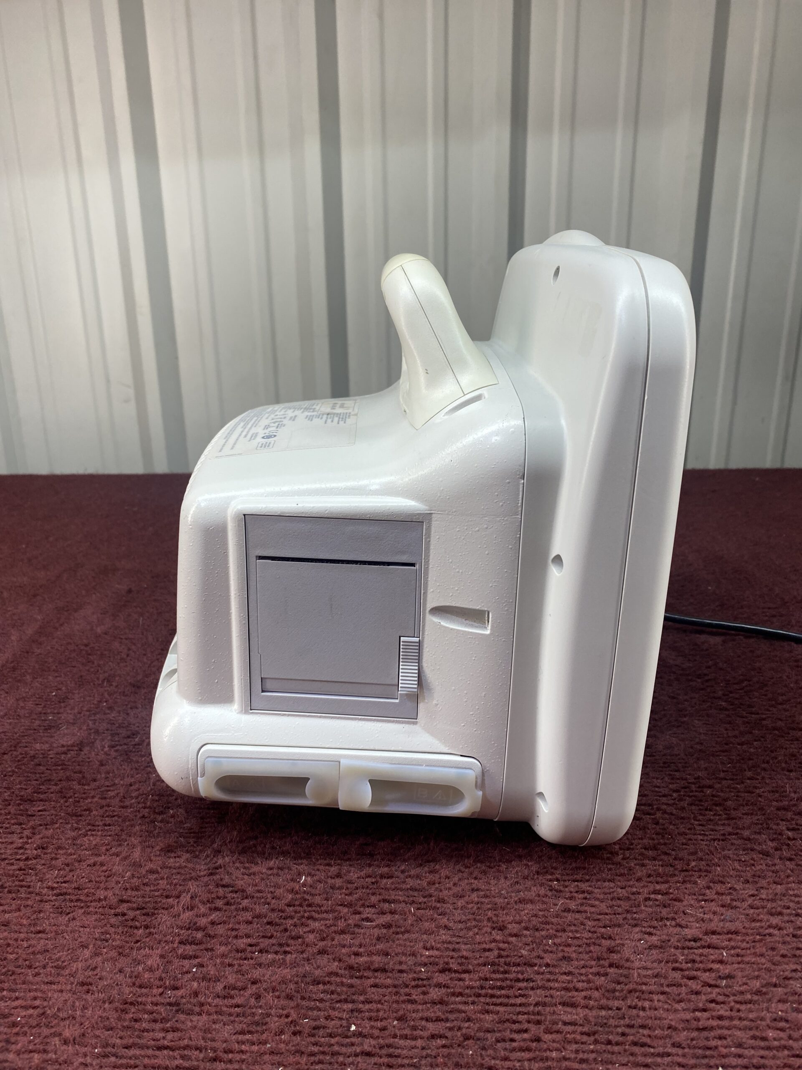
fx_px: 803
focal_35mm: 26
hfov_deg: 53.1
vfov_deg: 67.3
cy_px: 535
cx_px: 401
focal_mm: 4.25
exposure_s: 1/120
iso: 50
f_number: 1.8
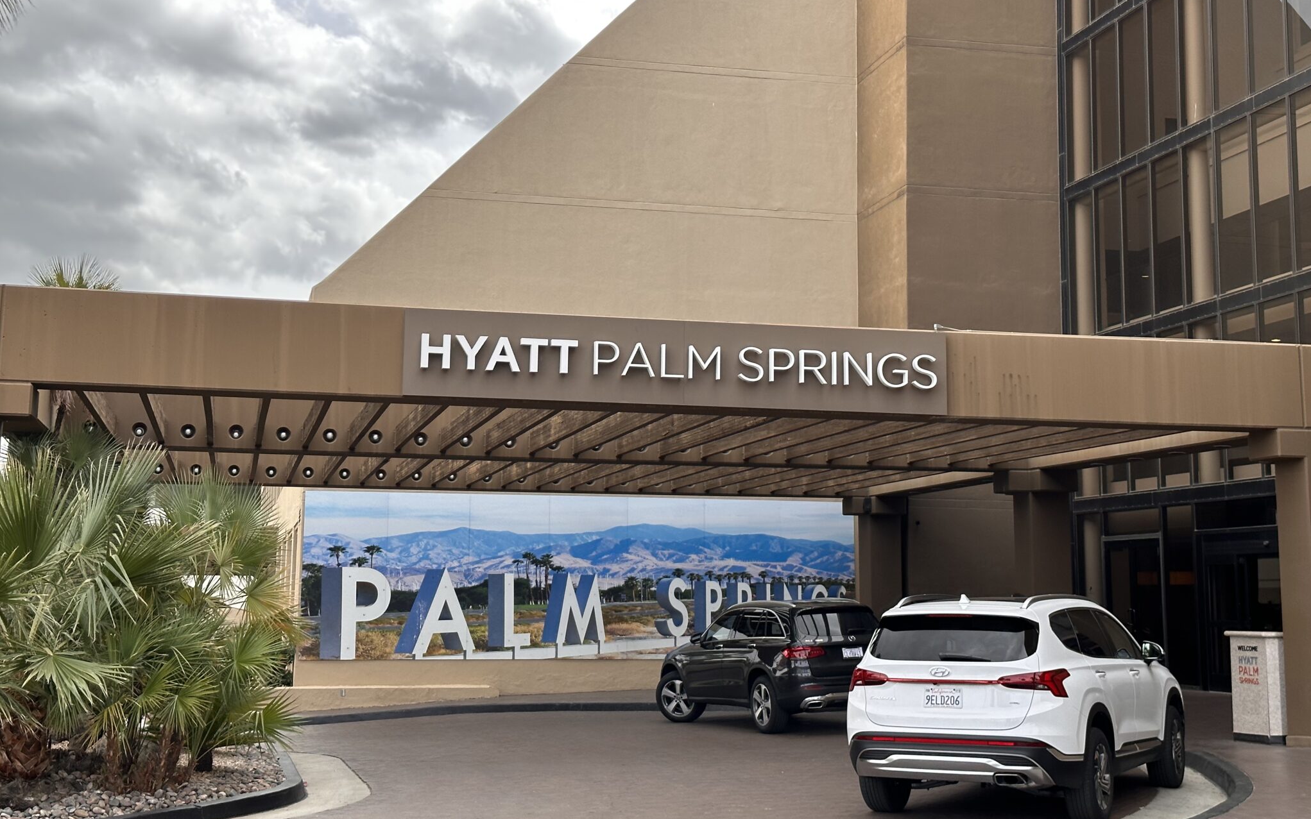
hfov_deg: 39.6
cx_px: 656
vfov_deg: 25.3
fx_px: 1822
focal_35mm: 51
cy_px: 341
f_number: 1.78
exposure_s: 1/1783
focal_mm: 6.86
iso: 64
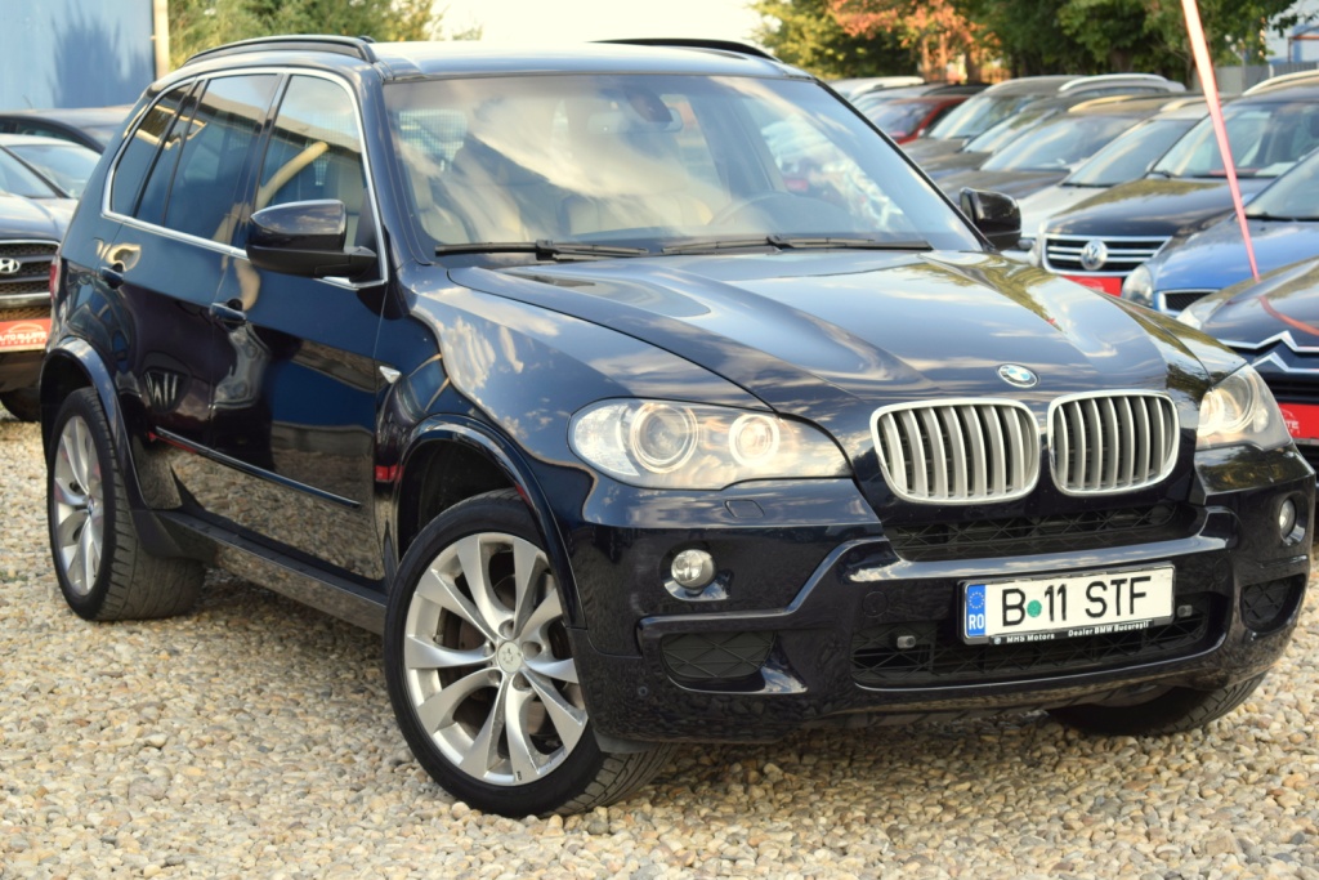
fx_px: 3023
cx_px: 660
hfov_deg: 24.6
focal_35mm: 82
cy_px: 440
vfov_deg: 16.6
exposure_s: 1/125
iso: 400
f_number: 5.6
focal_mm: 55
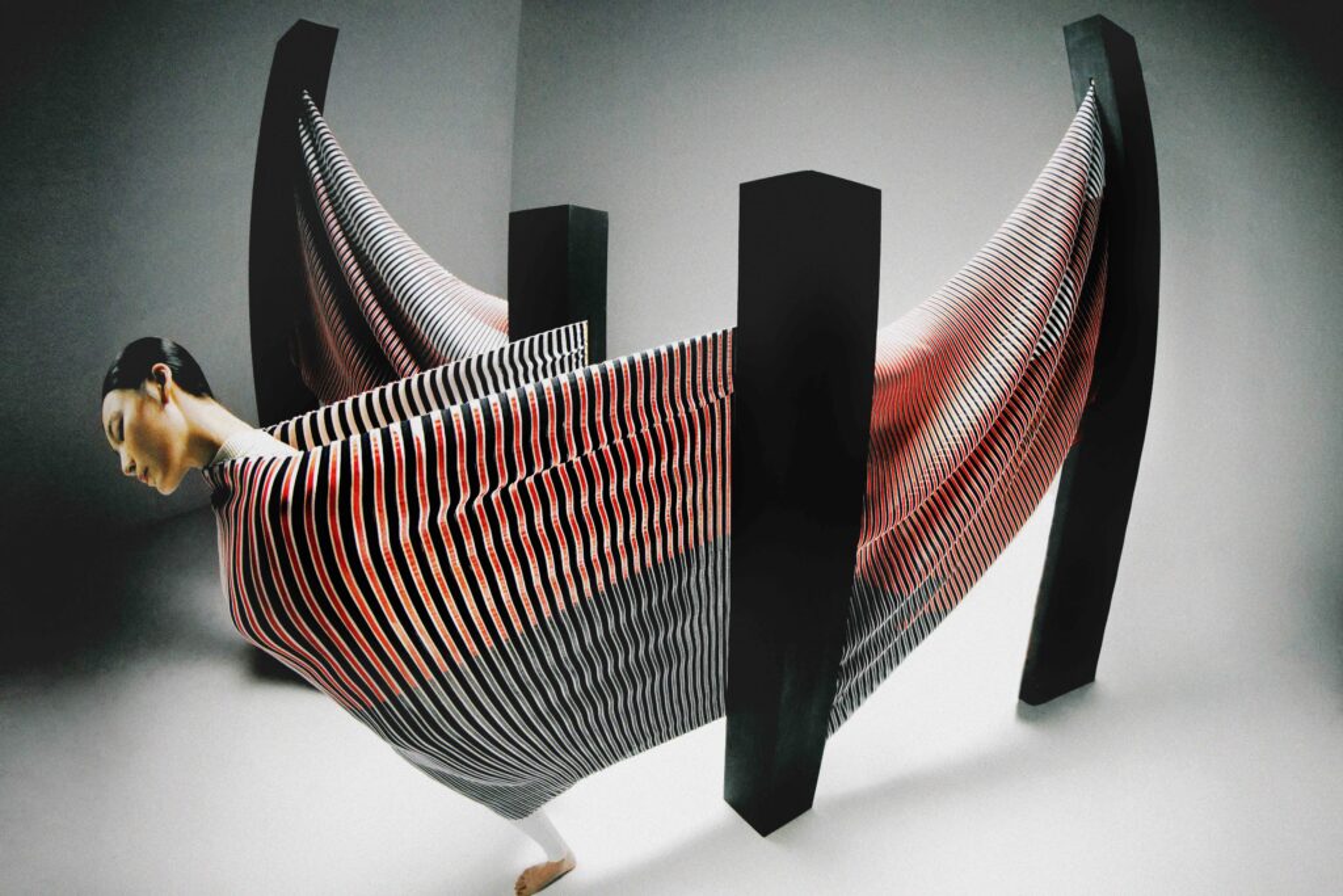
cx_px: 672
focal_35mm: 12
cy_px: 448
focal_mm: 12
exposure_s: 1/125
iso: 6400
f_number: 4
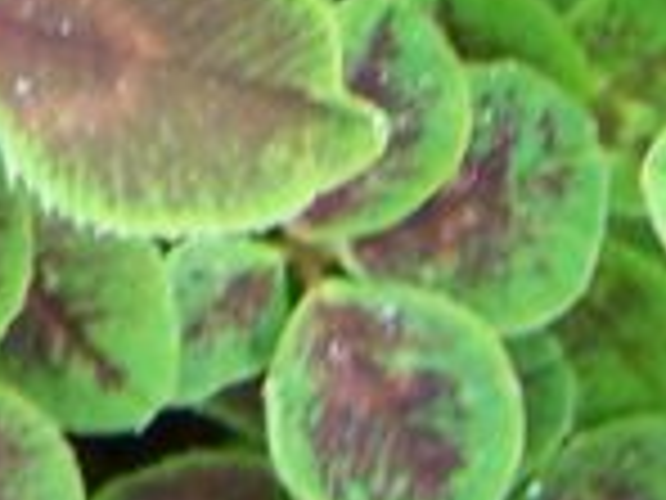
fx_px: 4848
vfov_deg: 5.7
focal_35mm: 252
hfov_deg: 7.9
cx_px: 212
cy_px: -538
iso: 125
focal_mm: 6.3
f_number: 2.8
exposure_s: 1/30
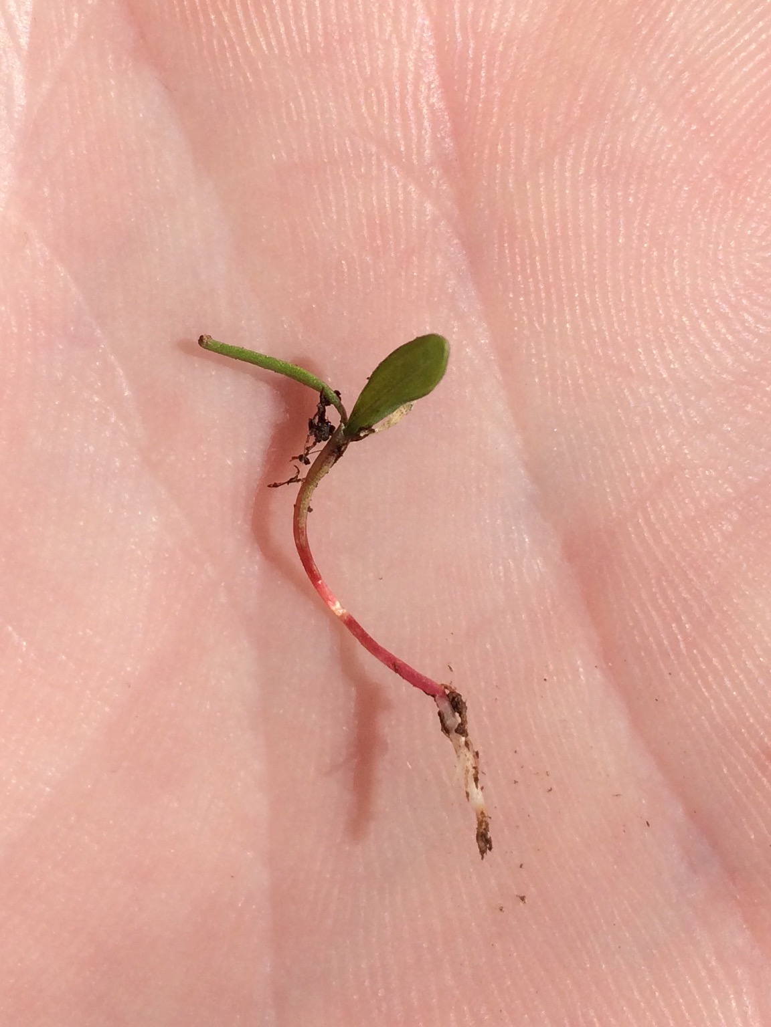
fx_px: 861
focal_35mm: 29
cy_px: 514
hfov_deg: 48.2
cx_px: 386
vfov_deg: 61.7
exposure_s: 1/4115
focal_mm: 4.15
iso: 32
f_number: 2.2
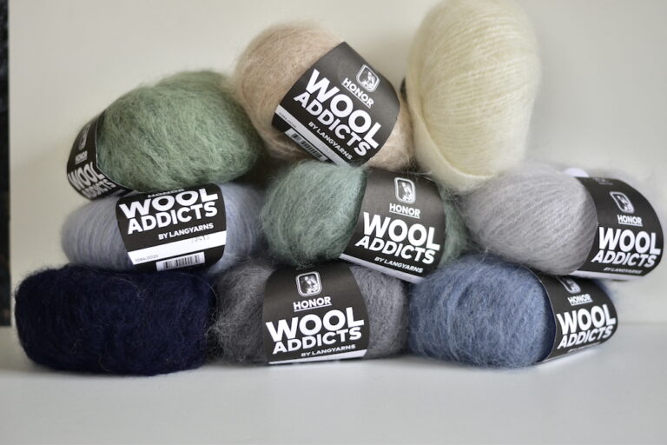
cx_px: 334
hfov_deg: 27.0
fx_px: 1389
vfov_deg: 18.2
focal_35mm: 75
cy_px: 222
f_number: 1.8
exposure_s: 1/100
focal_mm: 50
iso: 125
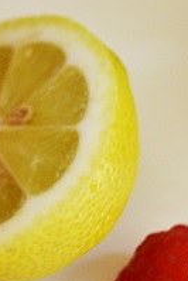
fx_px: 1275
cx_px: -222
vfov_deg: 12.1
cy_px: -113
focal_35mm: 163
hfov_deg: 8.0
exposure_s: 1/500
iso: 560
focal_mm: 24
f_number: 4
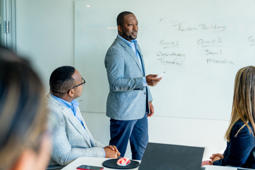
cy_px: 85
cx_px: 128
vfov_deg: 26.0
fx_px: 368
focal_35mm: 52
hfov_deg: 38.2
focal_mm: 52
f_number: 2.8
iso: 500
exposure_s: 1/160
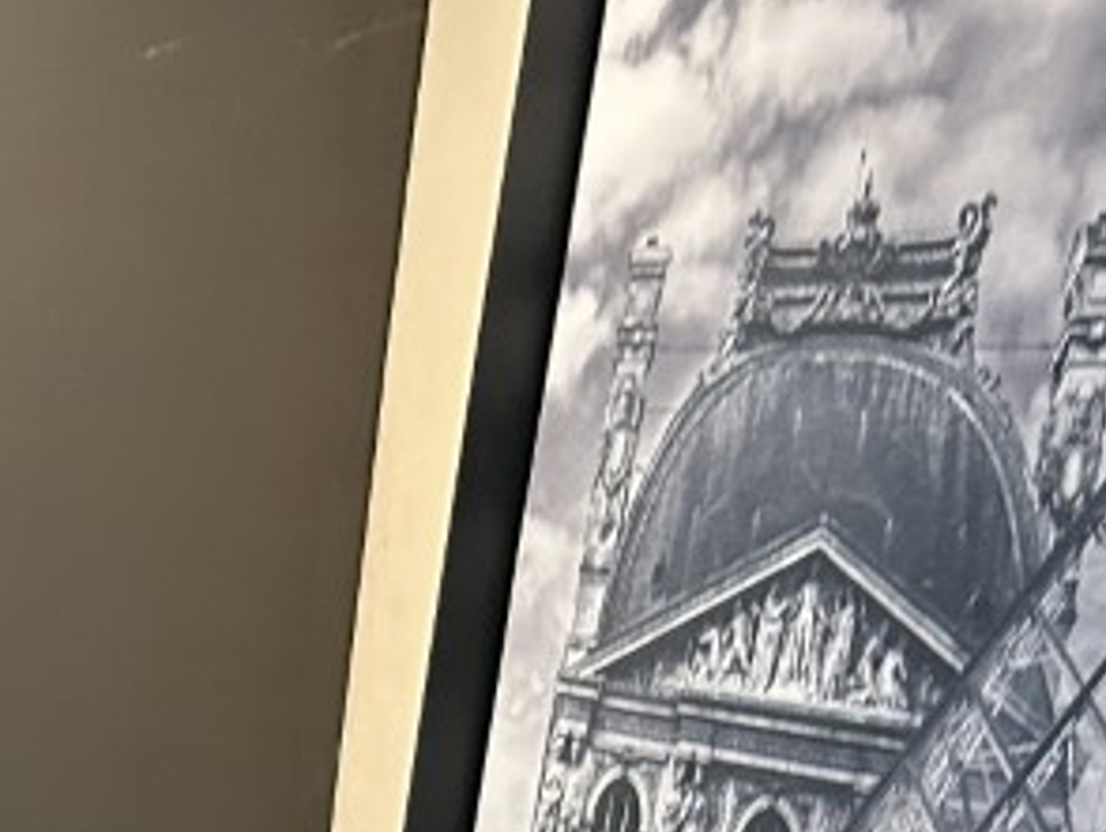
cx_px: -963
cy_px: 1370
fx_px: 3390
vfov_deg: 13.0
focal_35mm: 106
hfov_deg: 15.5
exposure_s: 1/50
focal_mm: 5.7
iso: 250
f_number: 1.5
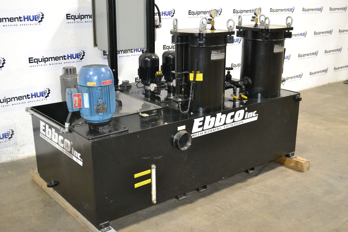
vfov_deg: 34.2
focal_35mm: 39
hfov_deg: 49.6
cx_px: 174
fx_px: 377
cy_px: 116
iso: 2500
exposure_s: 1/60
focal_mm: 26
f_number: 4.2
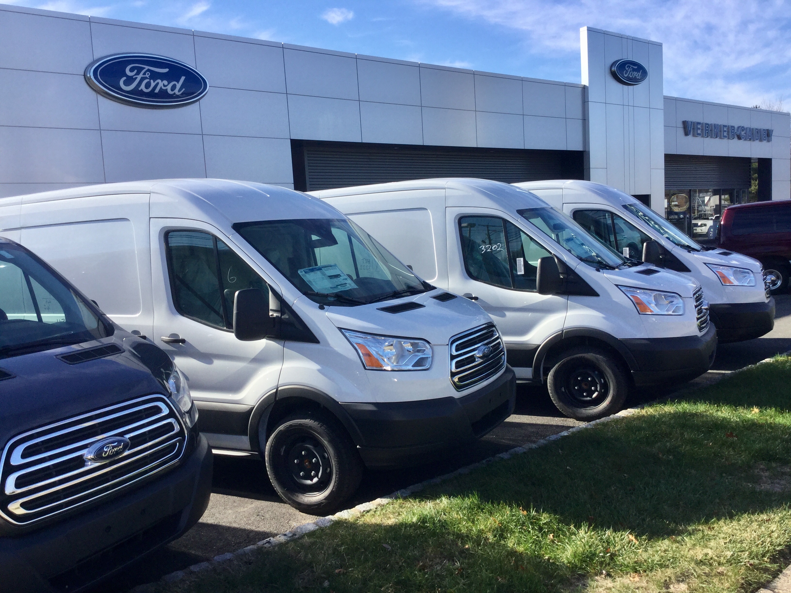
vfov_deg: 45.4
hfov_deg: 58.4
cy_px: 296
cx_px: 396
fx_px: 708
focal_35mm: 31
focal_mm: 3.3
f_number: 2.4
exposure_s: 1/741
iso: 25
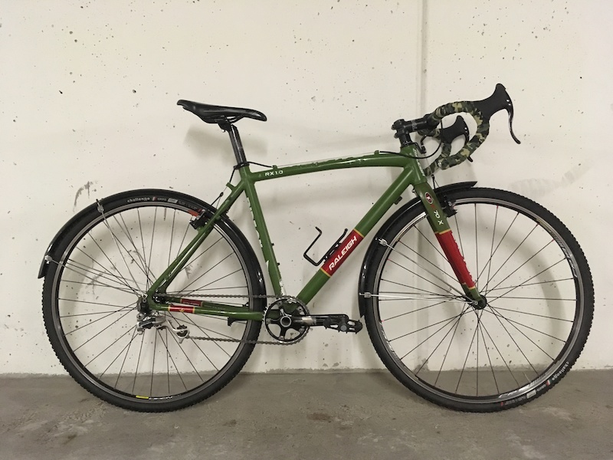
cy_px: 230
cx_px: 306
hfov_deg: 61.7
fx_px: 514
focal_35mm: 29
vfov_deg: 48.2
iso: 250
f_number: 2.2
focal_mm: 4.15
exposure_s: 1/15
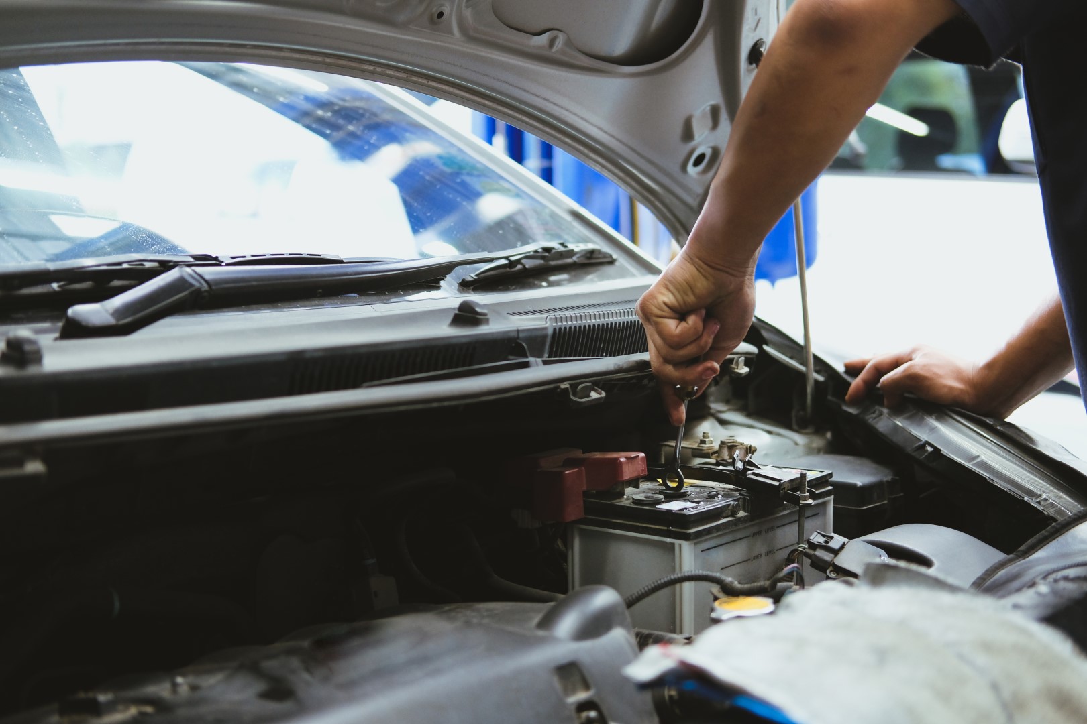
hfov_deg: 37.5
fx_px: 1600
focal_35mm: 53
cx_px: 544
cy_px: 362
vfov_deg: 25.5
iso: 1250
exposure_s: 1/125
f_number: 2
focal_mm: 35
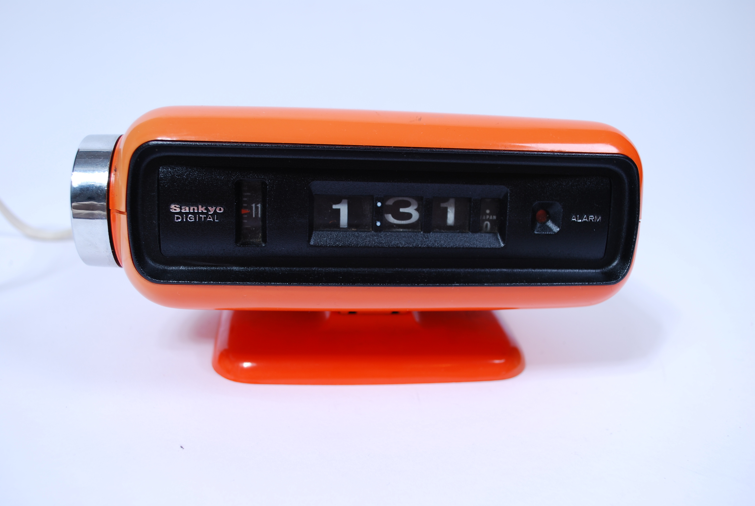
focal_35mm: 33
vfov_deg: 40.1
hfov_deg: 57.2
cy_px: 253
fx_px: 693
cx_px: 378
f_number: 5.6
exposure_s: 1/40
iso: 100
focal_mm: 22
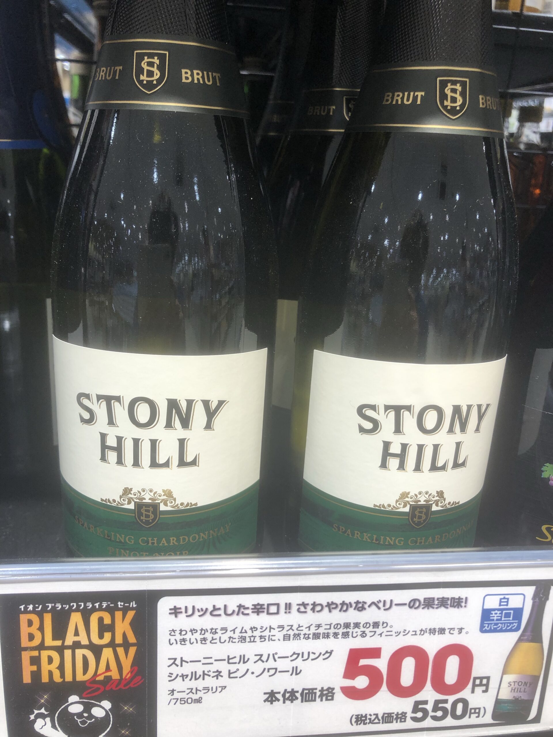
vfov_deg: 63.4
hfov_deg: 49.7
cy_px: 368
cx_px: 276
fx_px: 596
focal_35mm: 28
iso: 25
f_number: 1.8
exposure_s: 1/50
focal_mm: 3.99
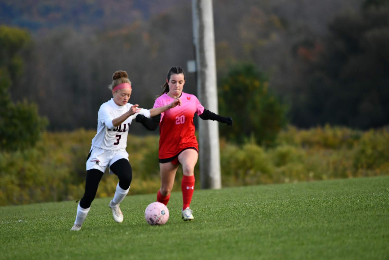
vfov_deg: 2.3
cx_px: 194
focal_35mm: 600
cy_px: 130
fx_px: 6483
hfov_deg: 3.4
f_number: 6.3
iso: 2000
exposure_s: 1/1000
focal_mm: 600
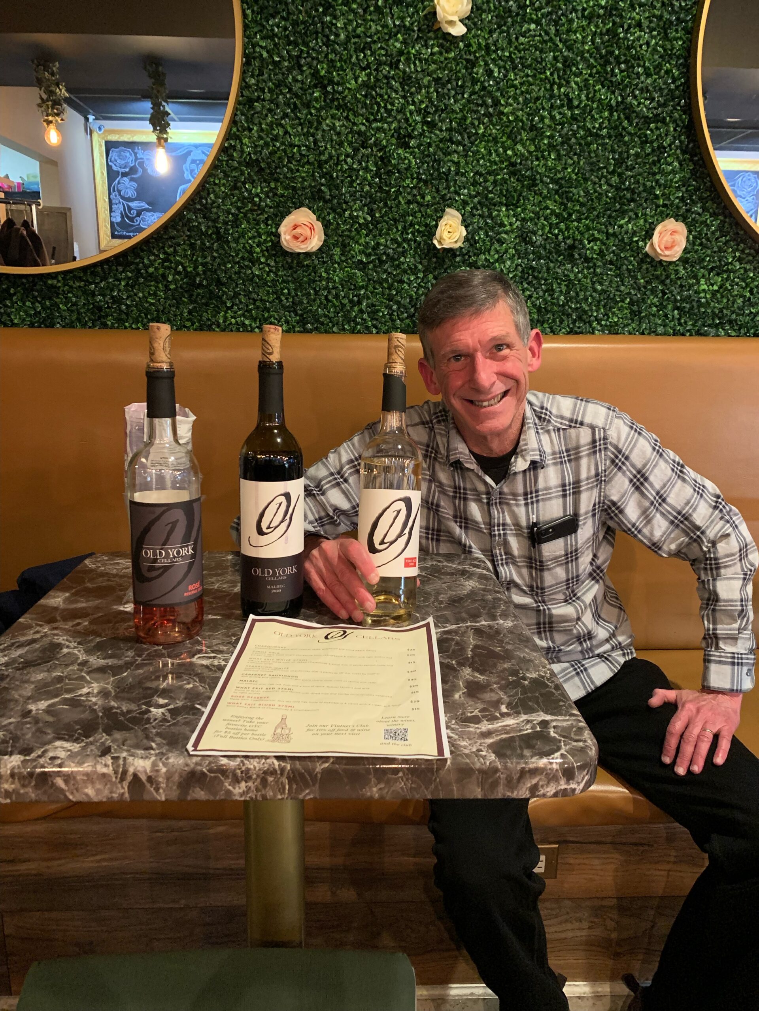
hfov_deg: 53.1
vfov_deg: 67.3
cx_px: 380
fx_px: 760
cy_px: 506
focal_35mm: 26
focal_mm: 4.25
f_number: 1.8
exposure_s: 1/30
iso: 500
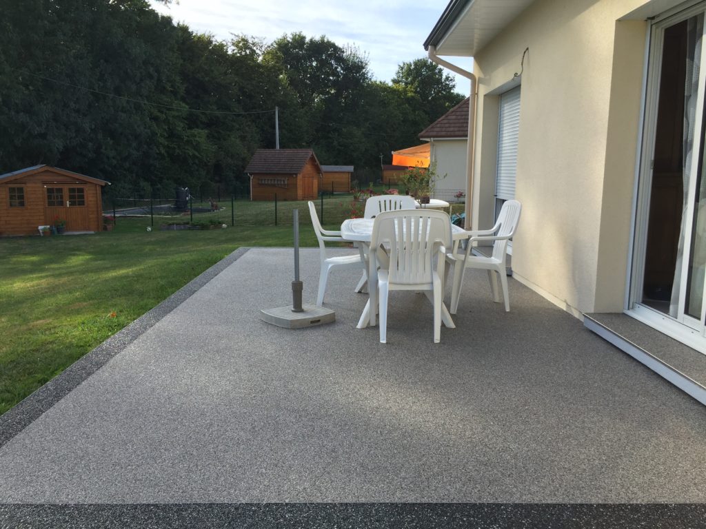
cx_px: 353
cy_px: 264
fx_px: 591
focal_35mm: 29
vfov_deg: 48.2
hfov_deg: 61.7
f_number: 2.2
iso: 32
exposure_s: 1/659
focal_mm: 4.15
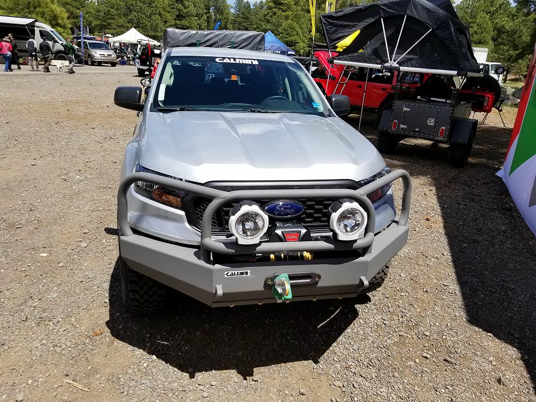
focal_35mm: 26
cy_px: 201
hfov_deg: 67.3
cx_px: 268
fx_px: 403
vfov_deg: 53.1
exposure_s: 1/2592
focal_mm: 4.25
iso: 50
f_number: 1.7
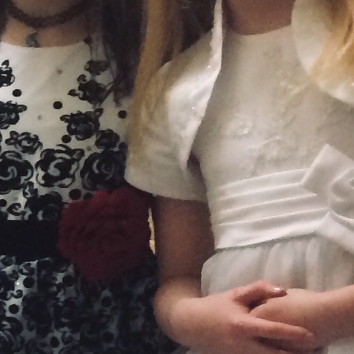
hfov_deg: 8.8
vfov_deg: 10.0
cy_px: 342
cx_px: -594
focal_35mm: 173
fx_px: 2002
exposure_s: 1/33
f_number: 2.2
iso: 250
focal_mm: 4.15
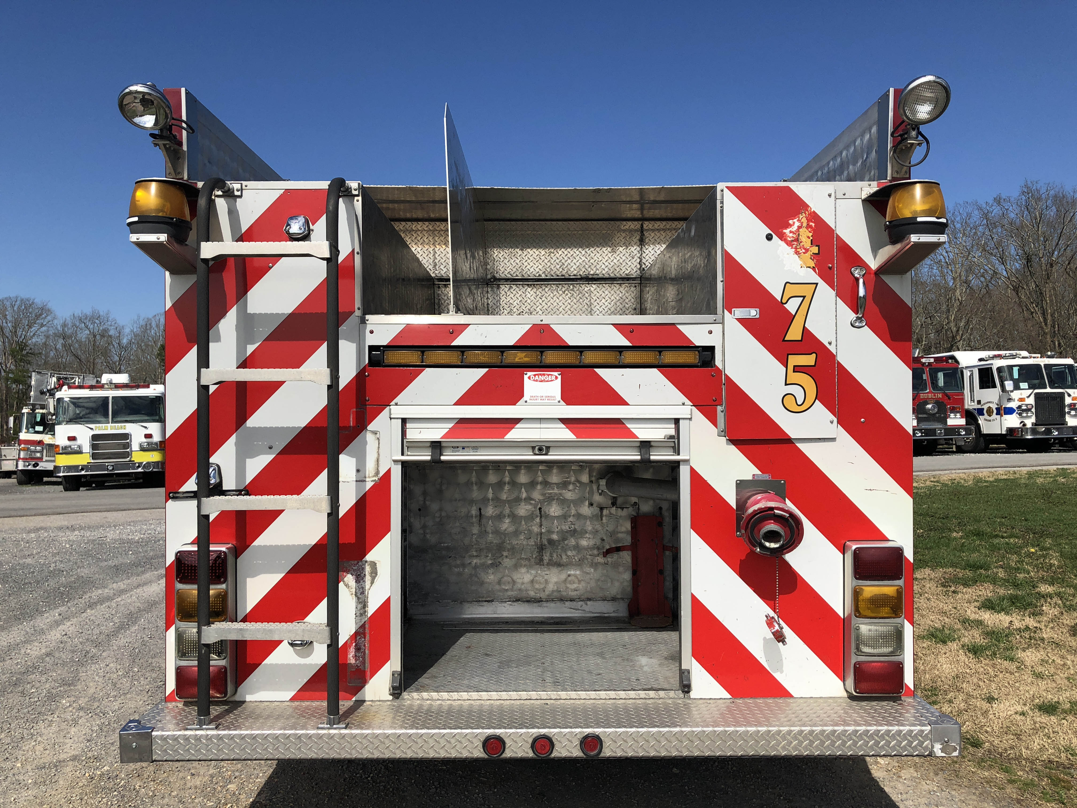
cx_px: 538
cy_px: 404
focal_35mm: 28
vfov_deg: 49.7
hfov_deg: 63.4
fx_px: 871
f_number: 1.8
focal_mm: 4
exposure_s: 1/3690
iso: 20
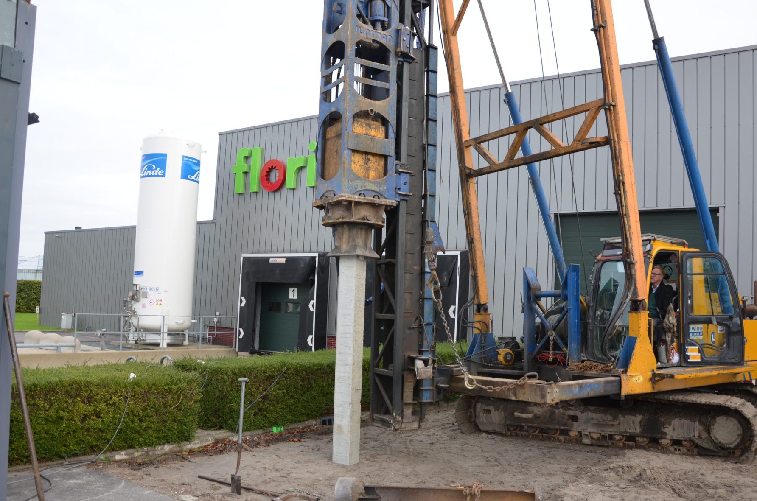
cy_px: 276
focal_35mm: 31
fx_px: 650
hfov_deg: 60.4
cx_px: 397
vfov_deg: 42.1
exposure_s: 1/200
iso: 100
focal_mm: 18
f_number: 5
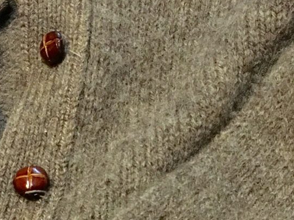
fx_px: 926
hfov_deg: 18.0
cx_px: 183
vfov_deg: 13.4
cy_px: 212
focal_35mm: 109
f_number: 2.2
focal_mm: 4.15
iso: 160
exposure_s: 1/30
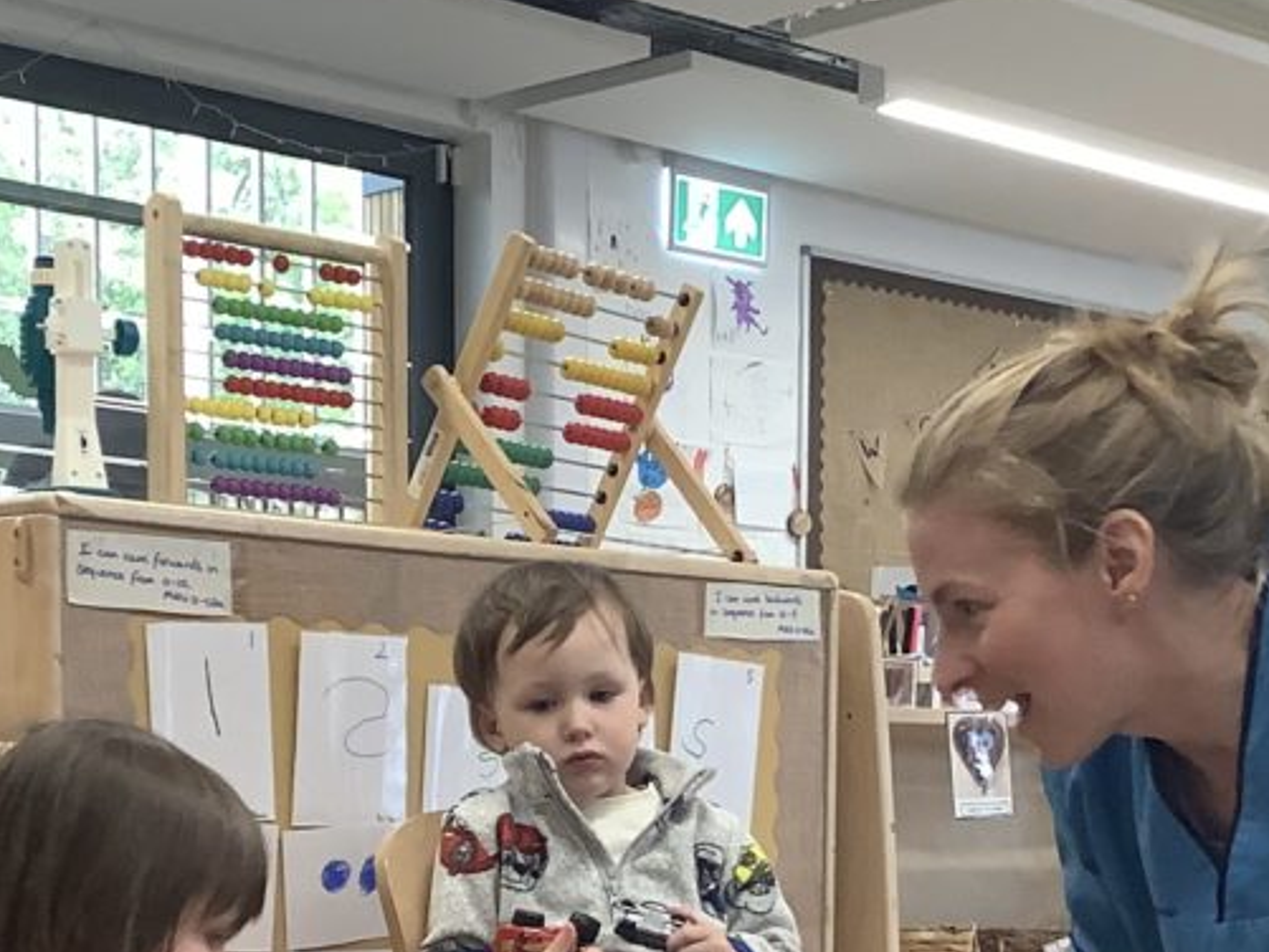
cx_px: 742
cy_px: 1077
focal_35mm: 78
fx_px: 2860
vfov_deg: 18.1
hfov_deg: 25.0
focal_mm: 3.3
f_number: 2.4
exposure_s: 1/50
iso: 125
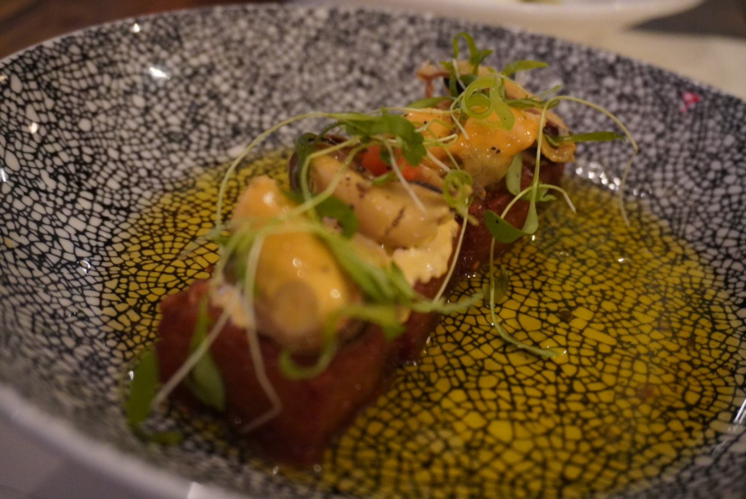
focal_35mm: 42
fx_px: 871
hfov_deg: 46.4
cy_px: 250
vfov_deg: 31.9
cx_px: 373
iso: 6400
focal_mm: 28
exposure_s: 1/13
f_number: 4.5
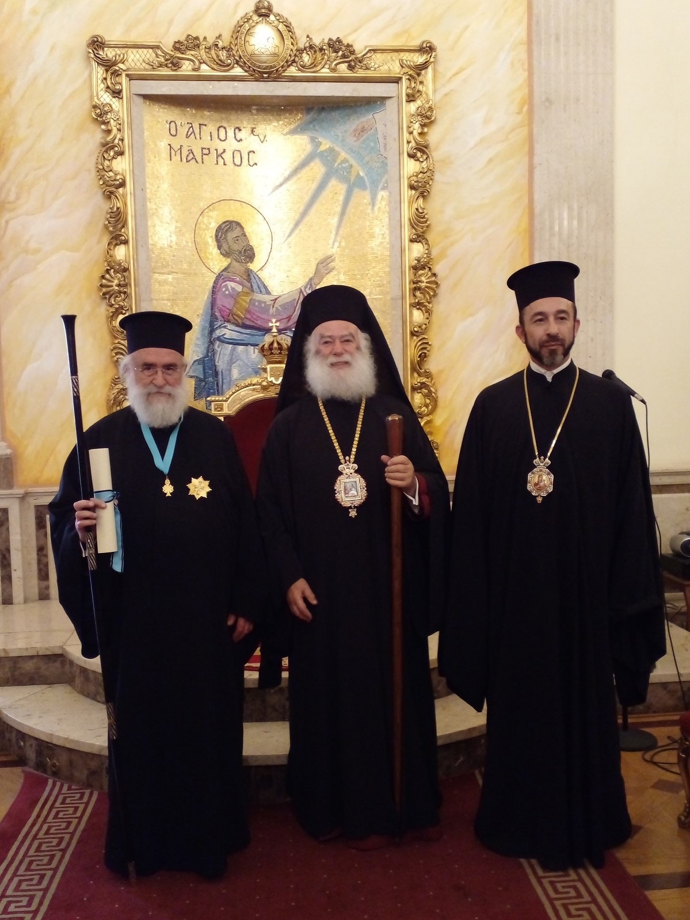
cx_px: 345
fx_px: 718
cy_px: 460
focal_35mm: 27
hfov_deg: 51.3
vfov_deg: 65.3
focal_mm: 3.6
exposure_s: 1/25
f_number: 1.9
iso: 250
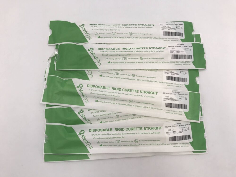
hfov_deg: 63.4
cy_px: 88
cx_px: 118
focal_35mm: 28
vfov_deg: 49.7
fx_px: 191
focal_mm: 3.99
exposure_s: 1/60
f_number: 1.8
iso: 32
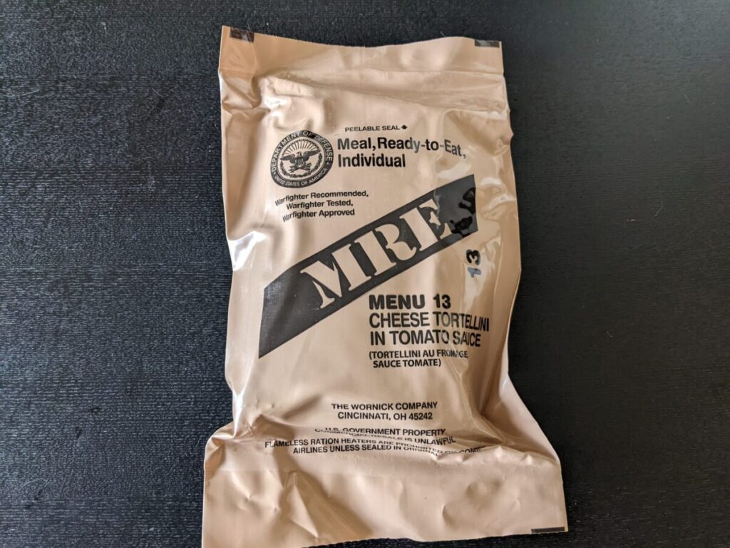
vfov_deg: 51.4
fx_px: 569
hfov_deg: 65.3
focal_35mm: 27
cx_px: 365
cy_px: 274
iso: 130
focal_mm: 4.38
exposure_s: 1/50
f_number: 1.73
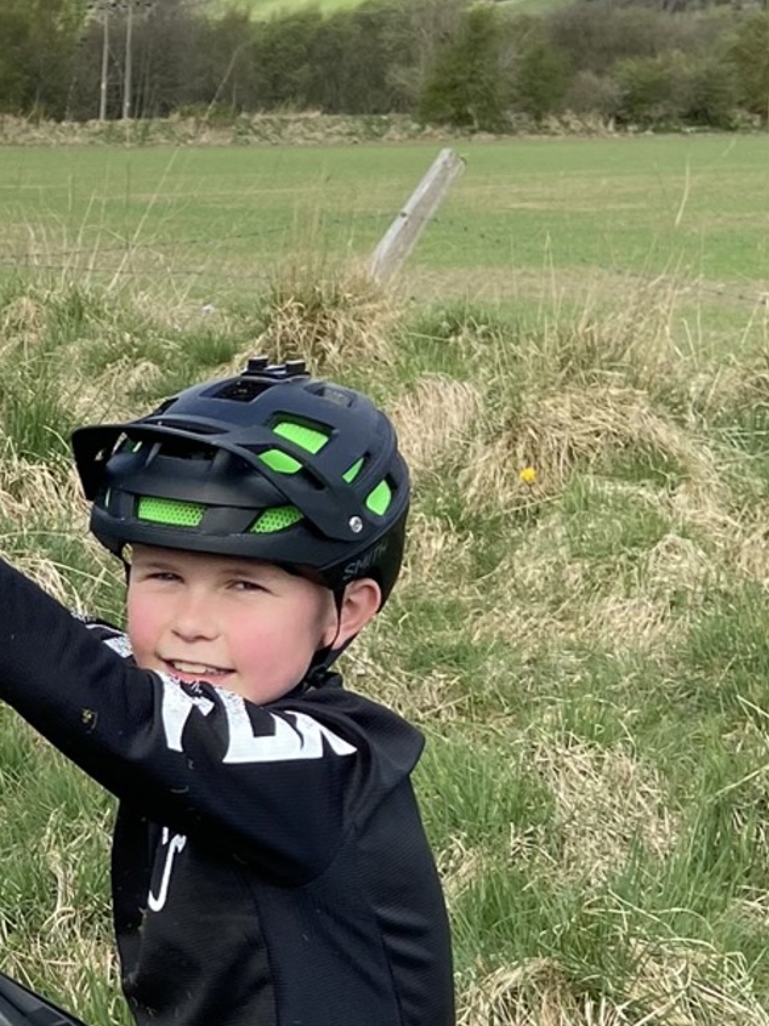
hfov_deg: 15.3
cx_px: -386
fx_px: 2637
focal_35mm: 89
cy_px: 784
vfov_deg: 21.8
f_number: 1.8
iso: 32
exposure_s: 1/1466
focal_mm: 4.25
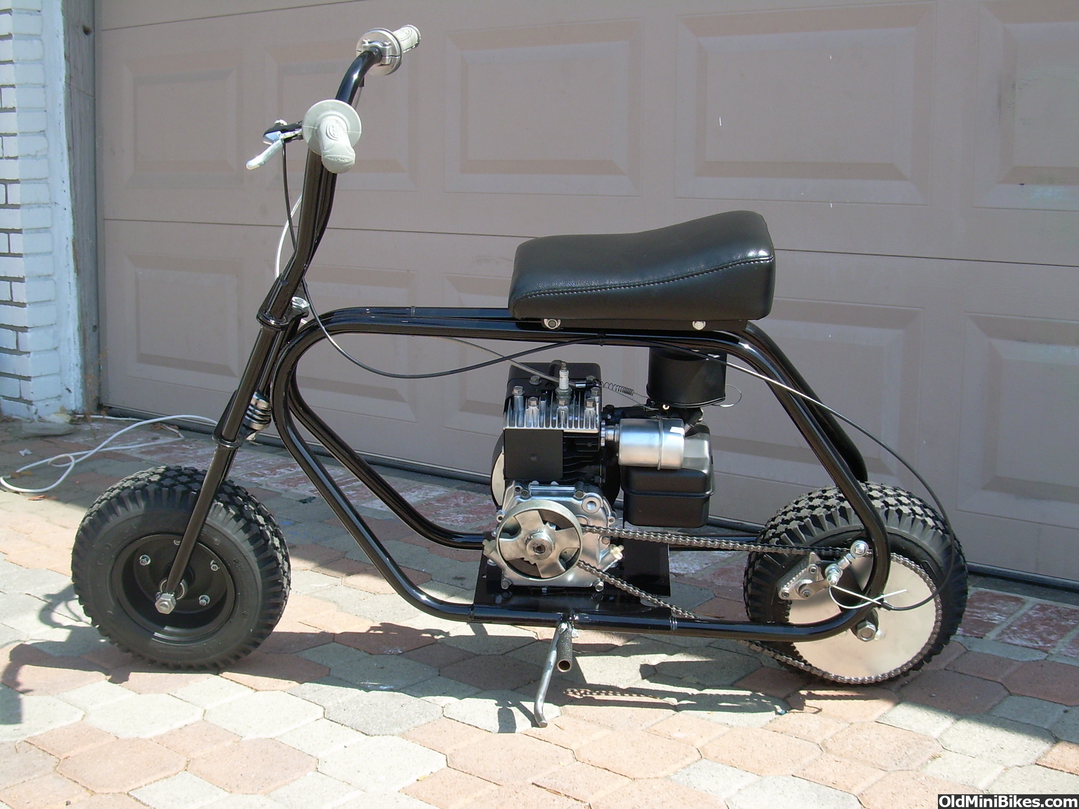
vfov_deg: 30.9
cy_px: 404
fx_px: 1465
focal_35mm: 47
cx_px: 540
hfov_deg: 40.4
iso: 50
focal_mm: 7.7
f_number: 5
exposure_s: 1/162
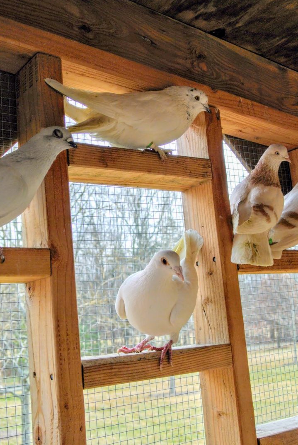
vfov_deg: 41.9
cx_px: 149
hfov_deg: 28.7
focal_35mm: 47
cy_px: 221
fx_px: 582
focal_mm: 16.3
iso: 100
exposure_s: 1/320
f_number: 4.5
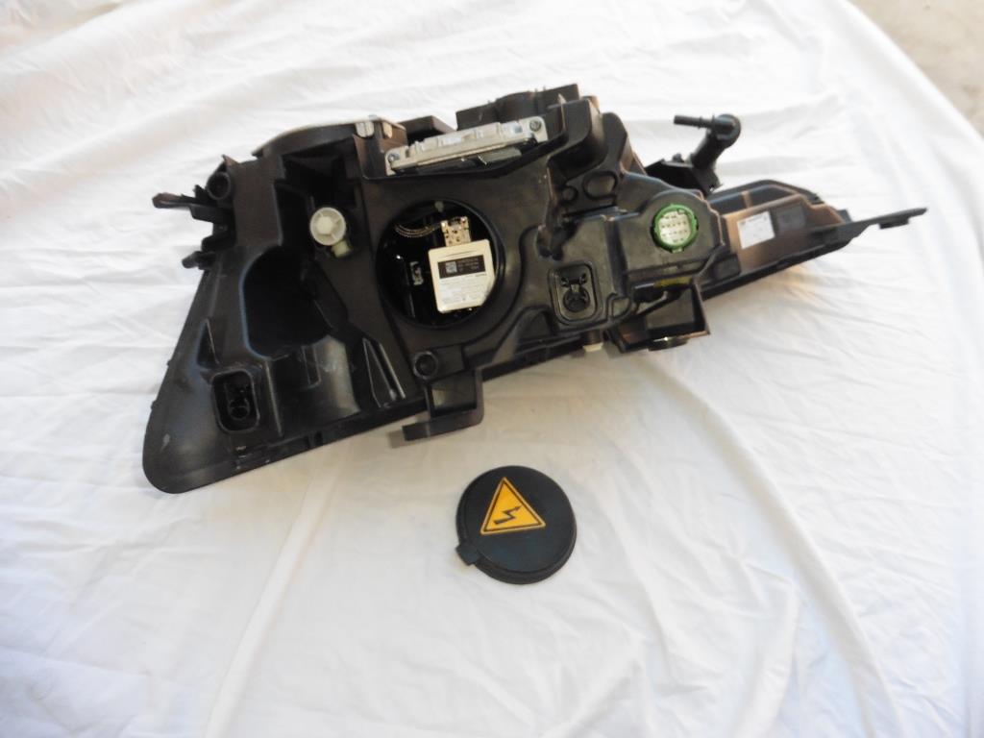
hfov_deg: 71.6
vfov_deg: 56.8
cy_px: 369
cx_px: 492
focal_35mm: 24
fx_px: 682
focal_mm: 4.3
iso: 400
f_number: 3.5
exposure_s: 1/320
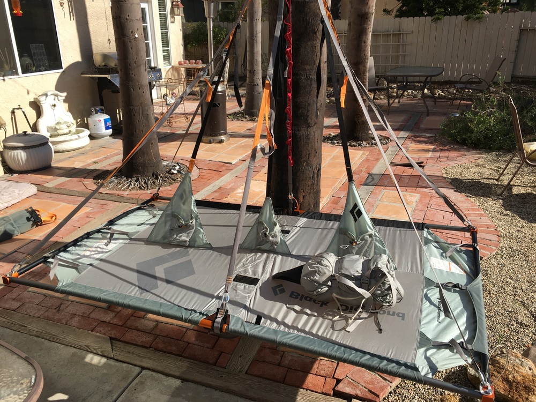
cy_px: 201
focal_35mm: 29
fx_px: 449
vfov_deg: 48.2
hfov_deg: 61.7
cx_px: 268
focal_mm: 4.15
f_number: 2.2
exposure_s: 1/1399
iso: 25
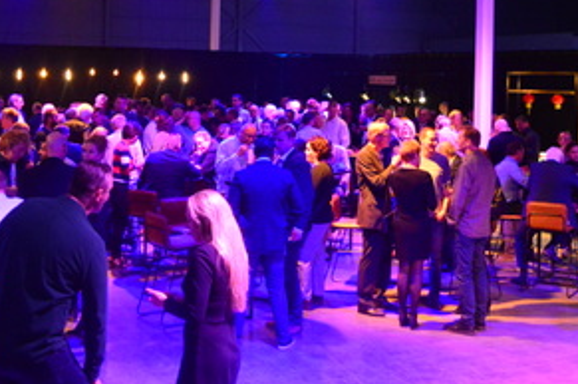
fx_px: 914
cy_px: 84
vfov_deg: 23.4
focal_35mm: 57
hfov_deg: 35.1
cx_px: 276
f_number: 4
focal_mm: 24
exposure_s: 1/40
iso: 3200
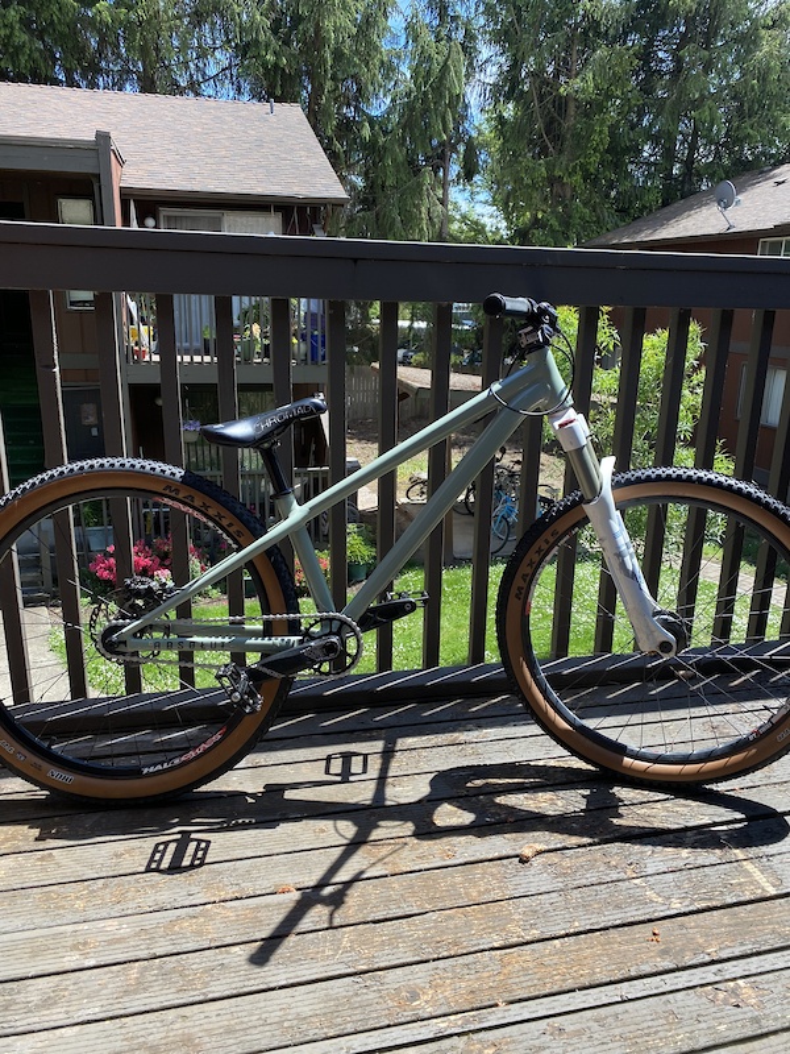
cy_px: 527
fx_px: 791
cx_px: 395
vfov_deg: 67.3
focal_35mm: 26
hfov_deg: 53.1
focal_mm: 4.25
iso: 32
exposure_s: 1/678
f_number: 1.8
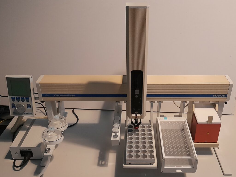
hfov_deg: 69.4
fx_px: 170
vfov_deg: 54.9
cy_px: 88
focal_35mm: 25
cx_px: 118
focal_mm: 4.6
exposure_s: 1/50
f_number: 2
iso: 320
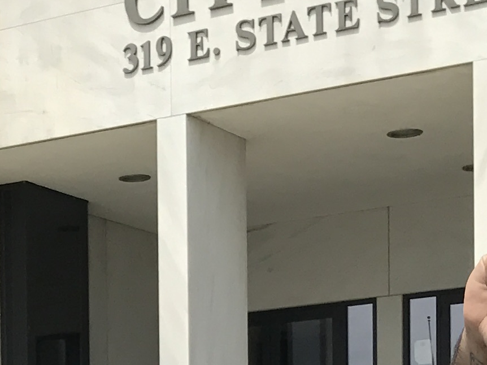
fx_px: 1842
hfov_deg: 14.8
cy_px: 680
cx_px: -14
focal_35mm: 131
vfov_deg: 10.6
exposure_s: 1/2994
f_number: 1.8
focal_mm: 3.99
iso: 20
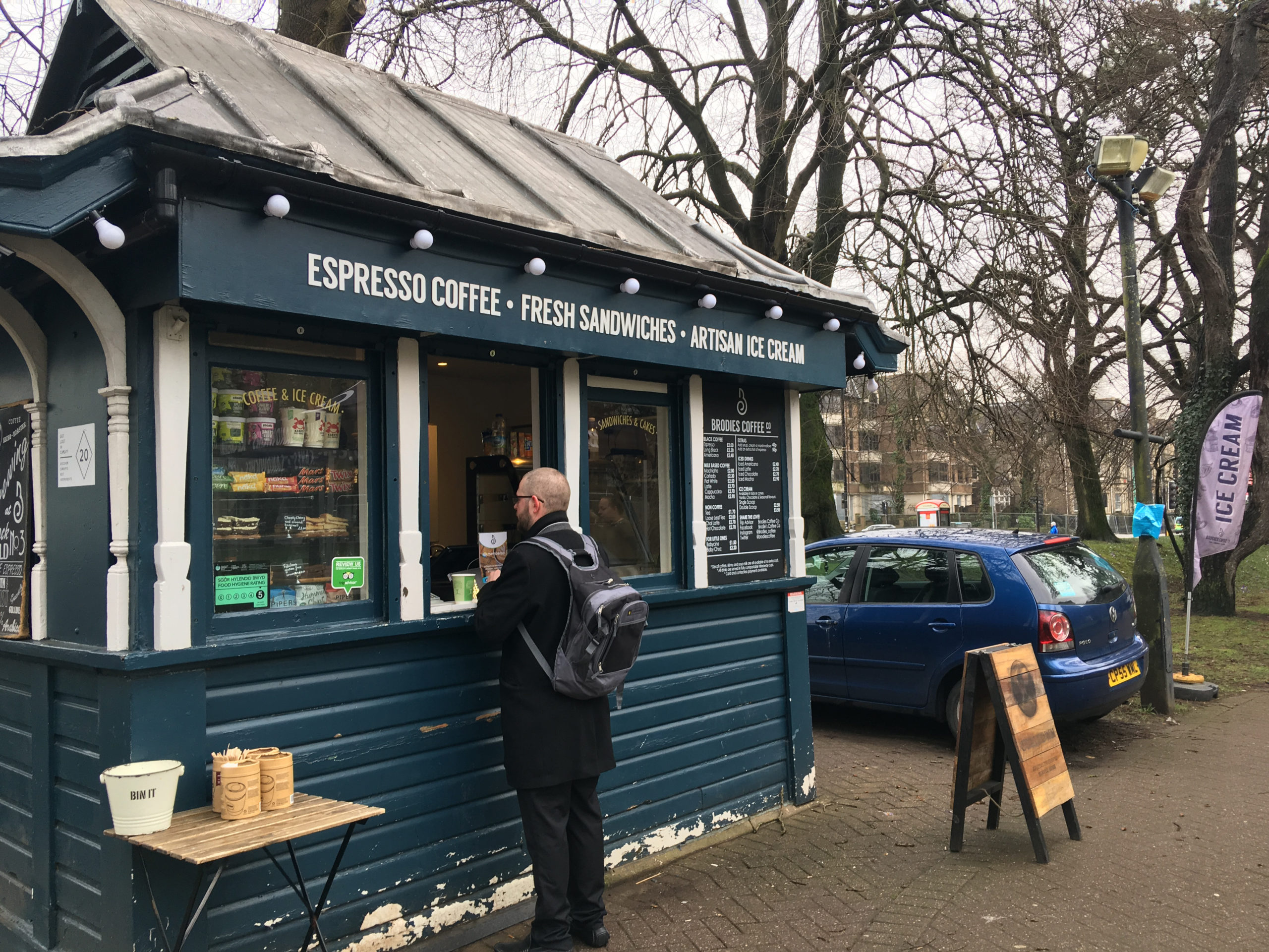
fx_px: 1063
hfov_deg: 61.7
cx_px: 634
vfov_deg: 48.2
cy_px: 476
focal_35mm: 29
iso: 25
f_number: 2.2
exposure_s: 1/100
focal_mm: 4.15
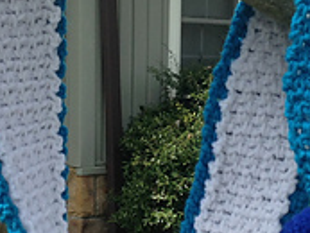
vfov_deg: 12.2
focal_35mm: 122
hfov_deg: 16.1
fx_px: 1093
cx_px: 176
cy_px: 99
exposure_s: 1/847
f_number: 2.4
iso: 50
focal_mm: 4.12
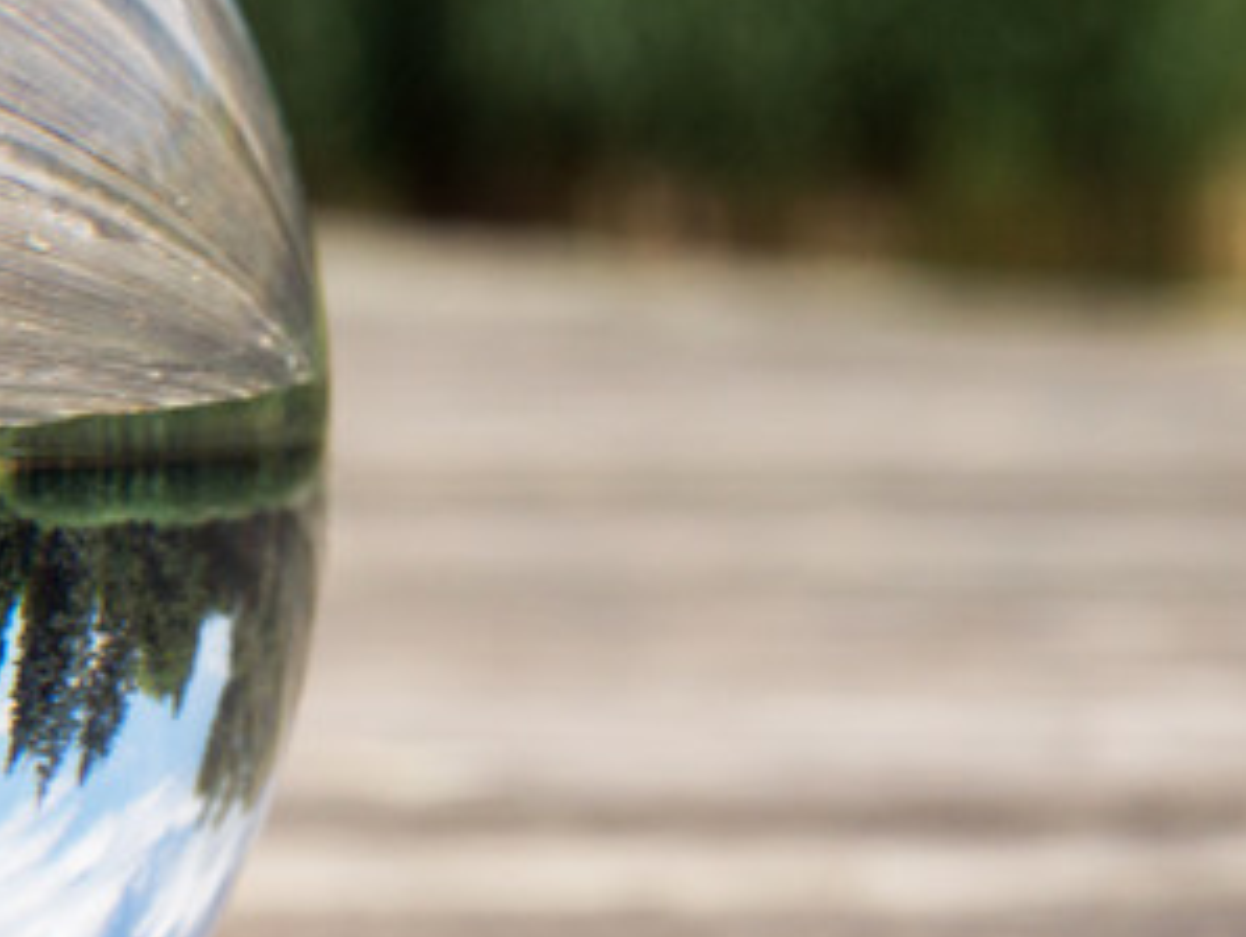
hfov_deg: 5.7
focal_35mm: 346
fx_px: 12464
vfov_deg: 4.3
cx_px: -713
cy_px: 506
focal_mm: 70
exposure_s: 1/160
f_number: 13
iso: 100
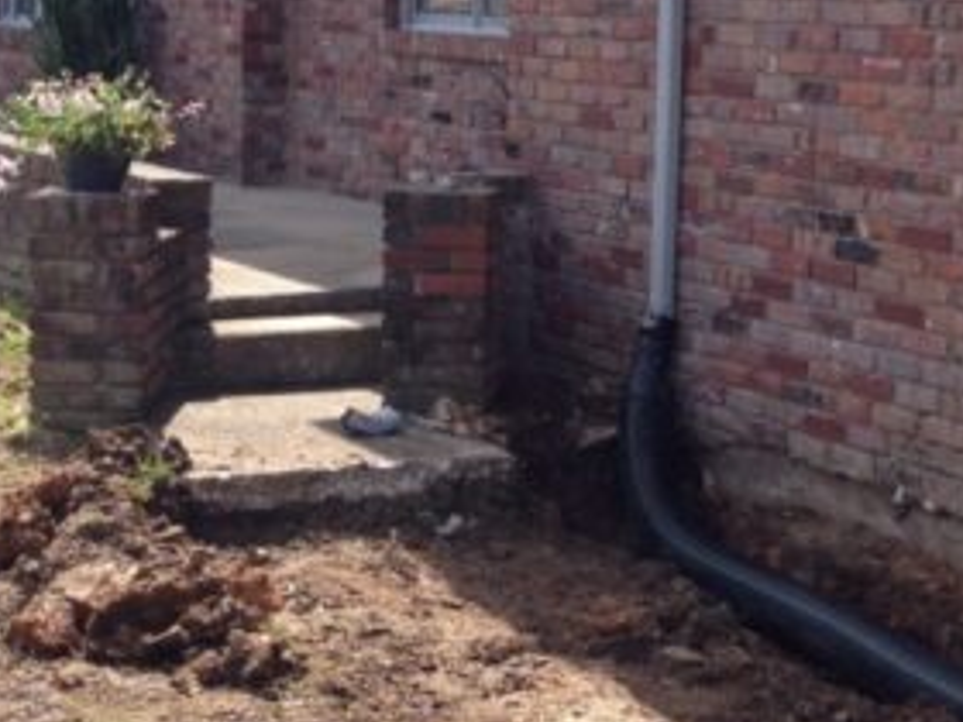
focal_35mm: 96
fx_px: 2671
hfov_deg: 20.3
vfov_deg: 15.4
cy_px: 375
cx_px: 671
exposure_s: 1/569
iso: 50
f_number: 2.4
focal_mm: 4.28
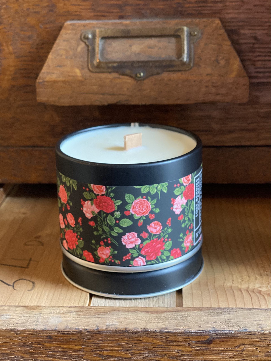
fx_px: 543
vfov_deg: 36.8
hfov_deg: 28.0
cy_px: 180
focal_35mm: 52
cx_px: 136
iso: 160
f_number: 2
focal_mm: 6
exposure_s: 1/50
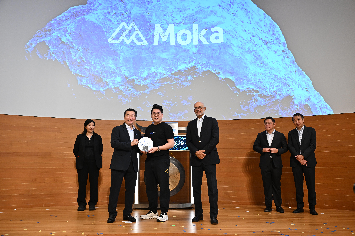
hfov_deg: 58.7
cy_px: 118
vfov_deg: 41.1
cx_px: 178
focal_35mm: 32
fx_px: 316
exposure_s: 1/125
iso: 2000
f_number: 4
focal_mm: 32
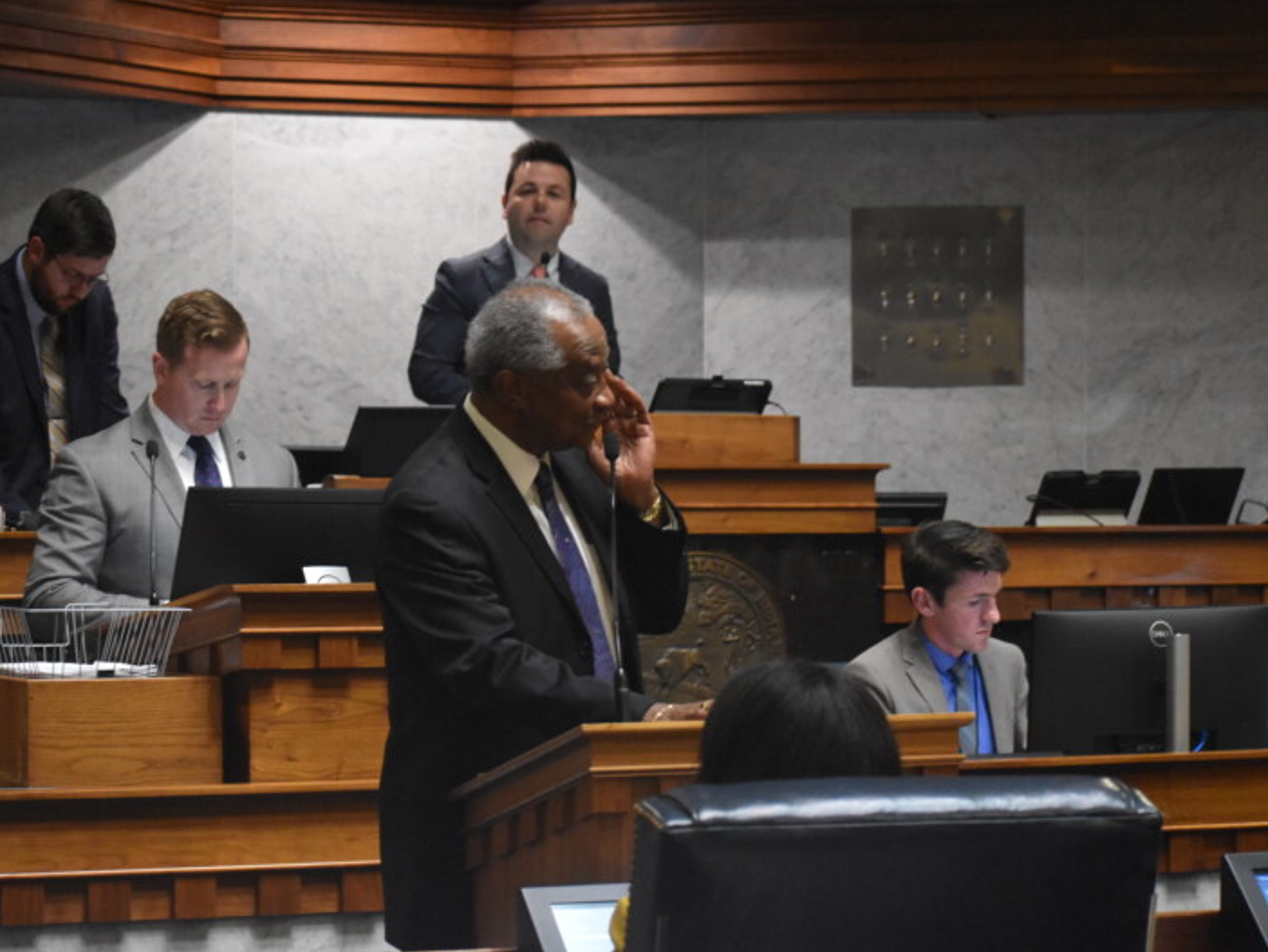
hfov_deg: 17.1
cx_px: 571
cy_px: 472
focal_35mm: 115
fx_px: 4214
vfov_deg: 12.9
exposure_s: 1/125
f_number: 4.5
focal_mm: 70
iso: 5000
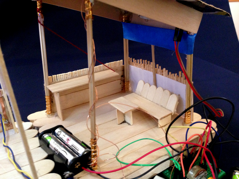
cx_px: 120
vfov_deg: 42.9
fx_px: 228
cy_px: 90
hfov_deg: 55.4
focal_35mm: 33
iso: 400
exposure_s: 1/20
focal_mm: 4.12
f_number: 2.4
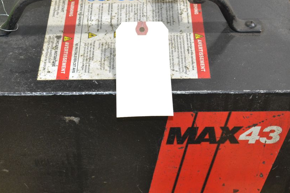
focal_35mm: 71
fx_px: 572
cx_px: 118
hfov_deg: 28.4
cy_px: 113
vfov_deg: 19.2
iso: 1250
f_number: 4.5
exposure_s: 1/60
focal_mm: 28
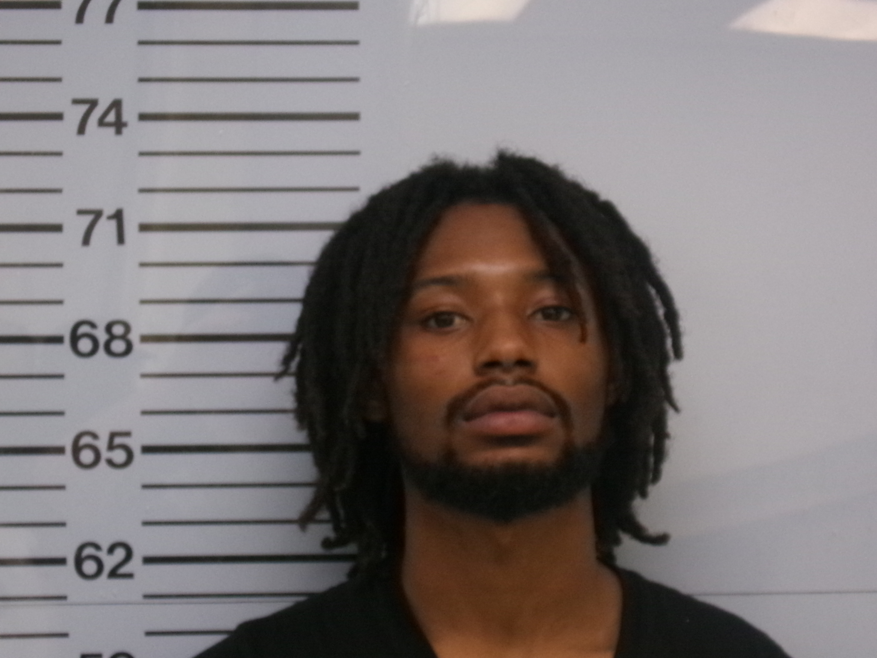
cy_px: 329
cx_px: 438
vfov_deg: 15.2
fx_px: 2458
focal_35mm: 97
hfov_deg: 20.2
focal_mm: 17.5
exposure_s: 1/60
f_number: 5.2
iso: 800
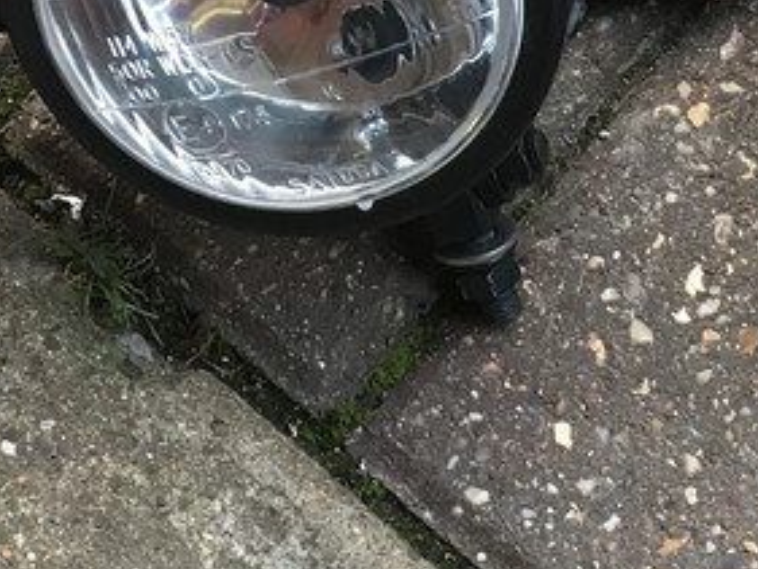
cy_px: -46
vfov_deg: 13.2
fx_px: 2410
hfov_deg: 17.8
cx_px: 500
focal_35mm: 110
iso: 64
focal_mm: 4.15
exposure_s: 1/33
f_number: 2.2
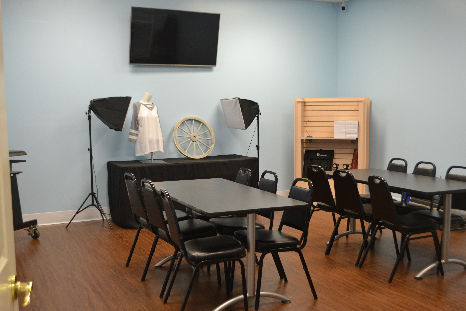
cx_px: 233
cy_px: 156
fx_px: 505
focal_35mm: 39
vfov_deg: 34.2
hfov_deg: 49.6
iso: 800
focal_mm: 26
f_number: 4.2
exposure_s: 1/40
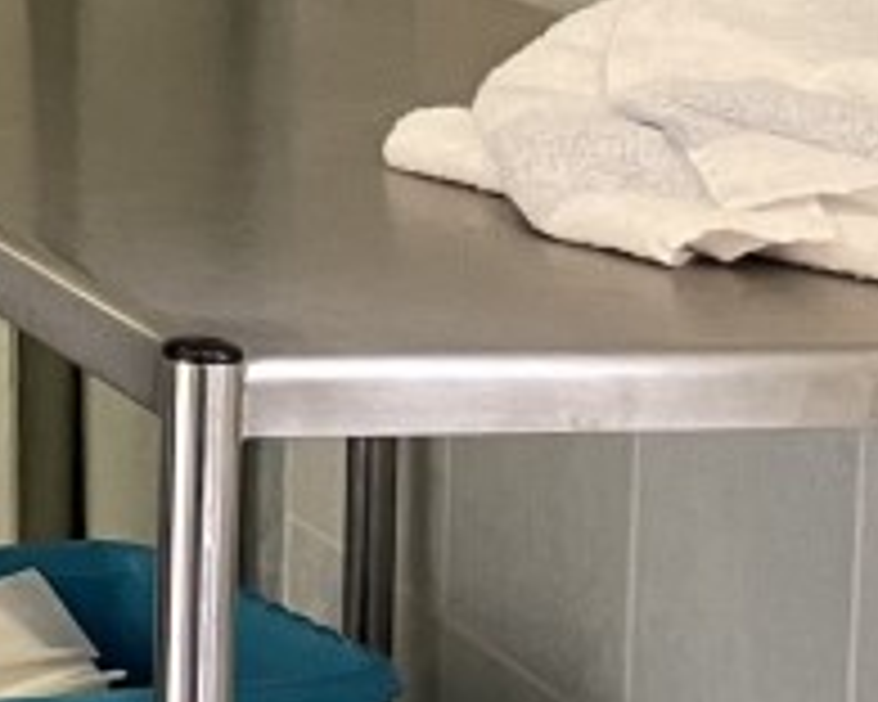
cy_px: -148
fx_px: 4054
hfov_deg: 9.7
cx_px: -1715
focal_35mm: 156
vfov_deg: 9.8
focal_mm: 4.2
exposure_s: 1/50
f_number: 1.6
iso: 250
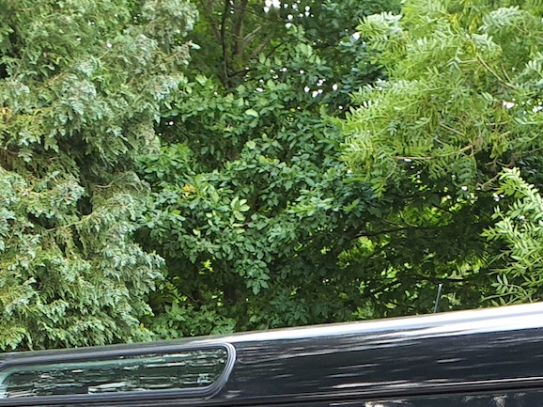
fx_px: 1411
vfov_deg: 14.9
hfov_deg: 21.8
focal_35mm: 90
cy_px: 651
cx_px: 225
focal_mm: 4.3
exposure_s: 1/100
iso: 80
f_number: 2.4
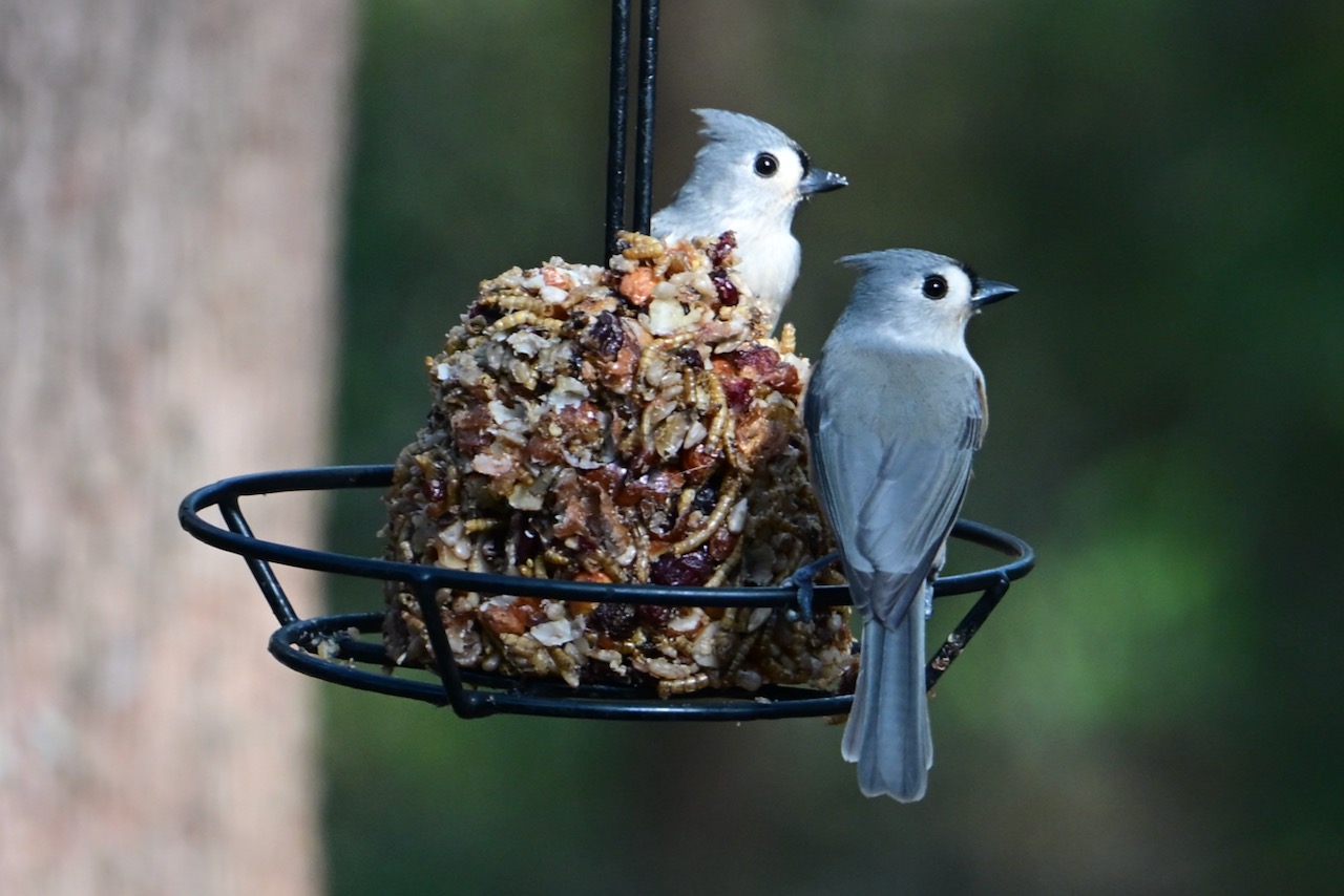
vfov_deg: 3.4
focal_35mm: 400
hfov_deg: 5.2
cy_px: 448
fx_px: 14936
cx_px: 672
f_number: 8
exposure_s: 1/400
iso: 2200
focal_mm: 400
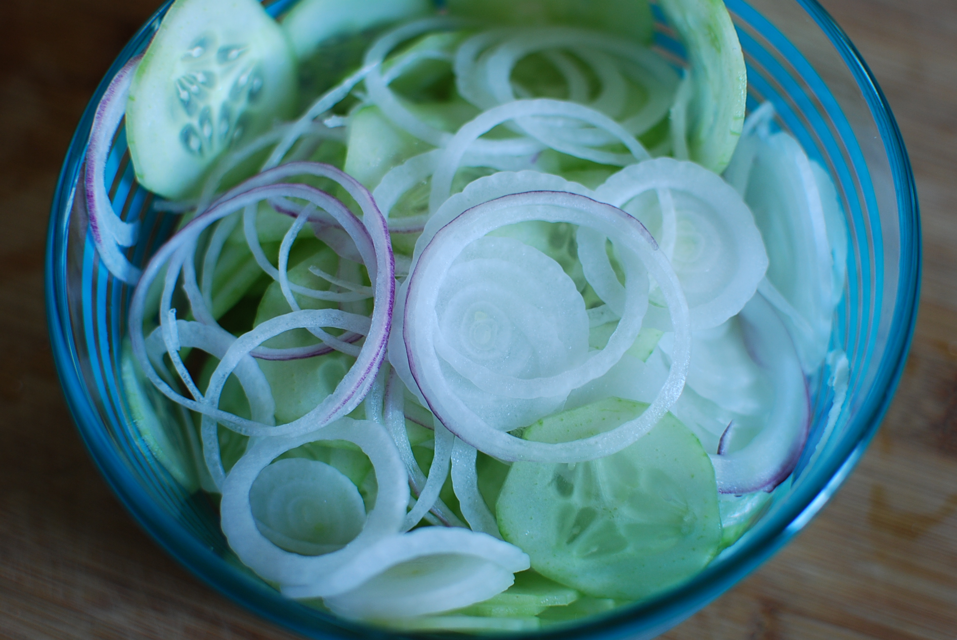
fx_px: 1397
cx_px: 478
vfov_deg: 25.8
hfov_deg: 37.8
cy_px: 320
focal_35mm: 52
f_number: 2.8
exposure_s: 1/30
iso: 200
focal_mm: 35
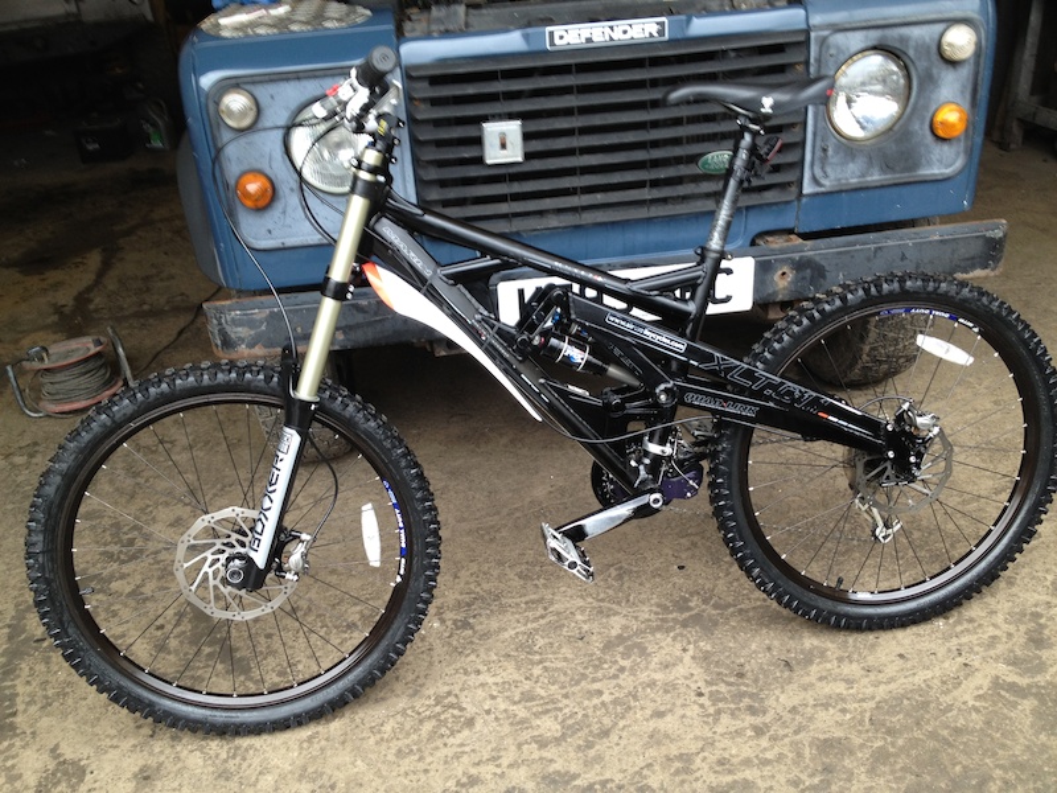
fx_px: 1069
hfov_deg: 52.6
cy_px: 396
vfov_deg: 40.7
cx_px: 528
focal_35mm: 35
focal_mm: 4.28
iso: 64
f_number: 2.4
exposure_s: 1/24
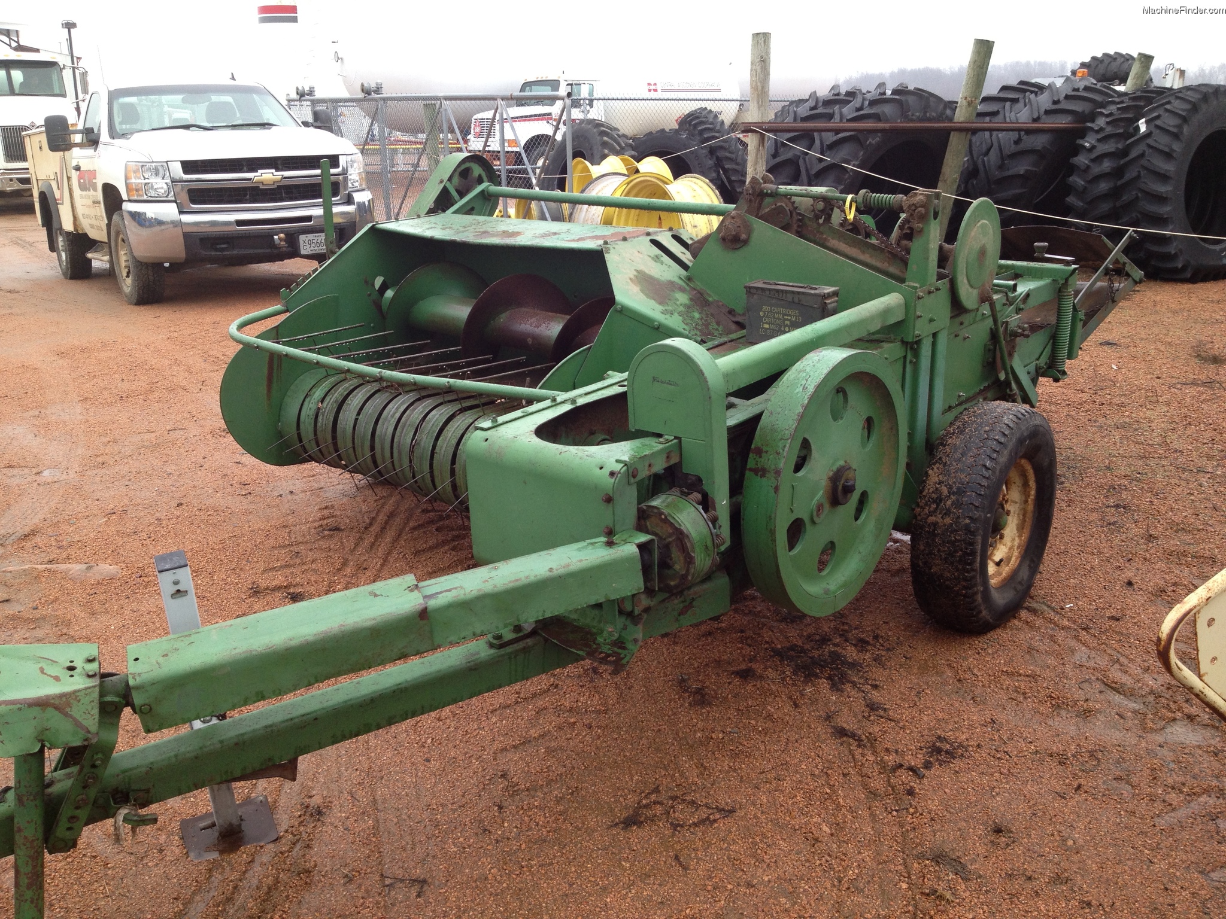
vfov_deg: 40.7
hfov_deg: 52.6
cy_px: 460
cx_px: 613
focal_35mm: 35
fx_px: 1240
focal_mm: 4.28
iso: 64
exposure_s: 1/152
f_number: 2.4
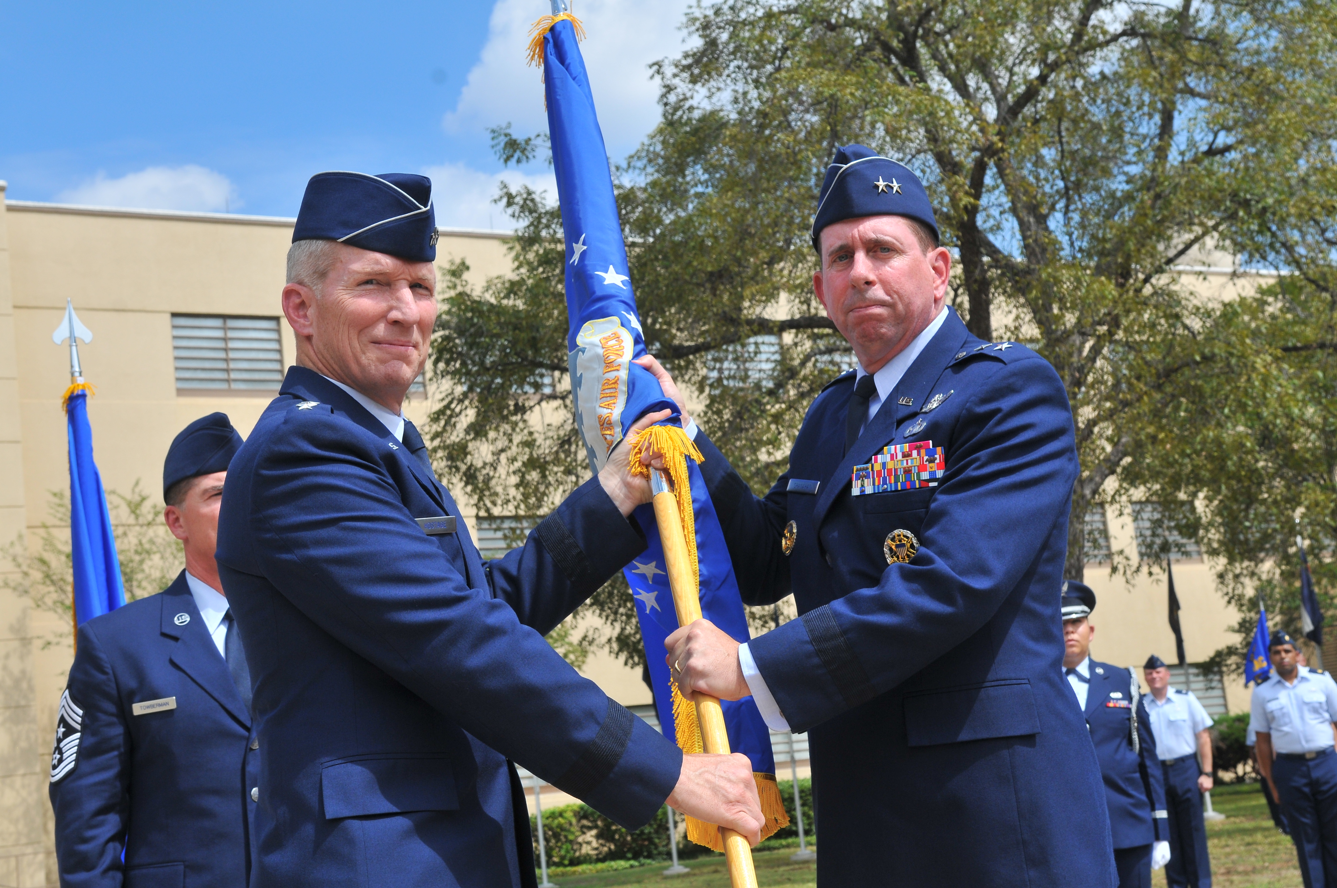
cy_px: 444
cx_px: 668
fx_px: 2114
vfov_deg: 23.7
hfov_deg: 35.1
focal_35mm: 57
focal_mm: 38
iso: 200
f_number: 10
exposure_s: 1/400
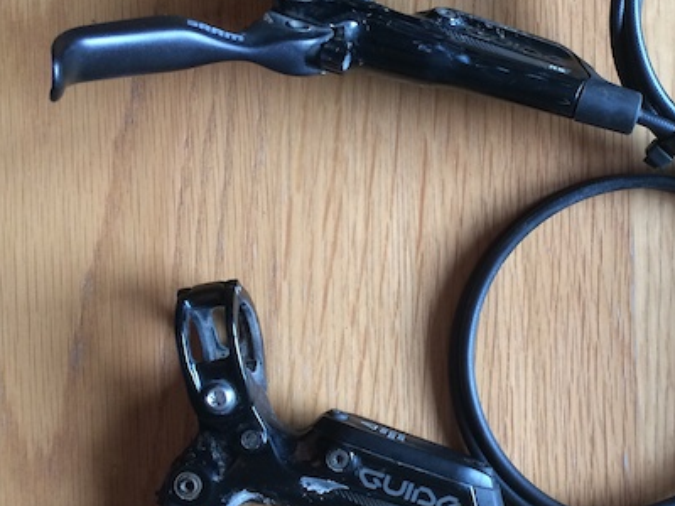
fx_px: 1131
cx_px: 550
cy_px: 251
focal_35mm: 58
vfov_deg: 25.2
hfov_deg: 32.2
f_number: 2.2
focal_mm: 4.15
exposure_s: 1/33
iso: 160
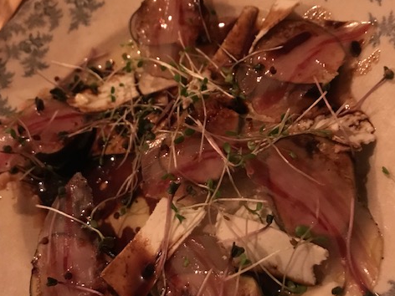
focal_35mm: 38
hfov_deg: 49.0
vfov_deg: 37.7
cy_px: 134
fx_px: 434
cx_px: 198
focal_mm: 3.99
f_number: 1.8
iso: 200
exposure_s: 1/4
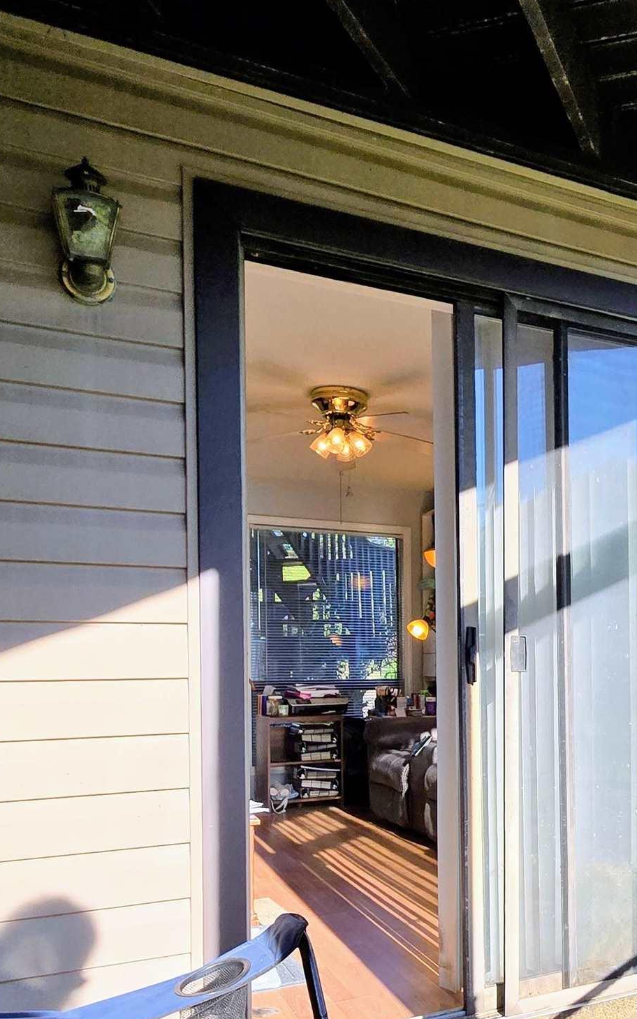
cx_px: 561
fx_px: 806
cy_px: 687
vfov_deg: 62.9
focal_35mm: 29
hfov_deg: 40.2
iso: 50
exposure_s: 1/750
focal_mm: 2.2
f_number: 2.2
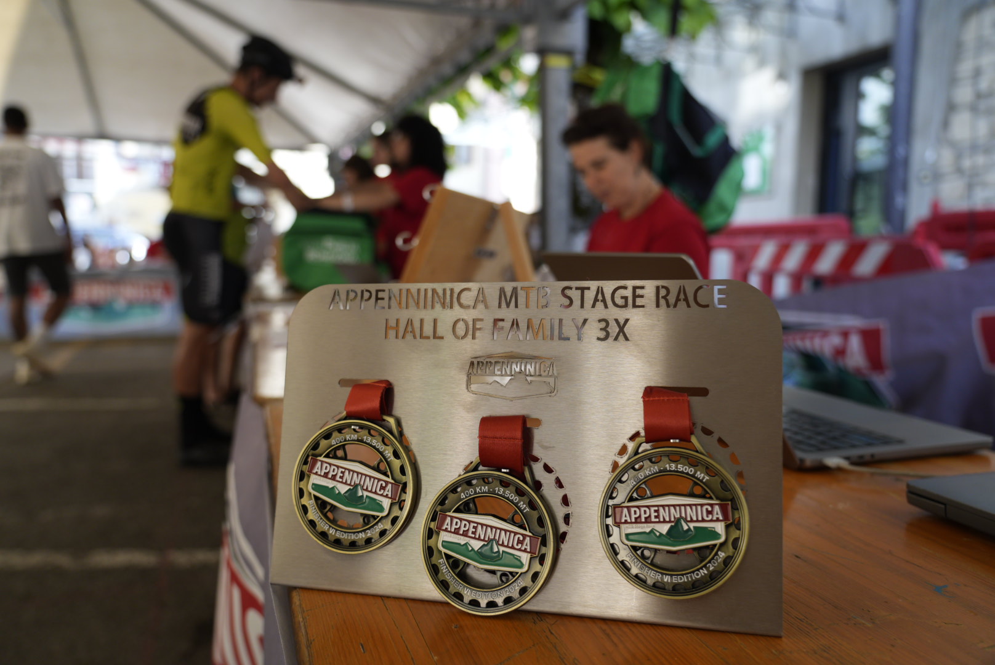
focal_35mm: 29
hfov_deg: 63.6
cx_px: 498
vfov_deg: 45.0
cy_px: 332
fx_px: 802
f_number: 4
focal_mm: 29
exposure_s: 1/500
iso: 800
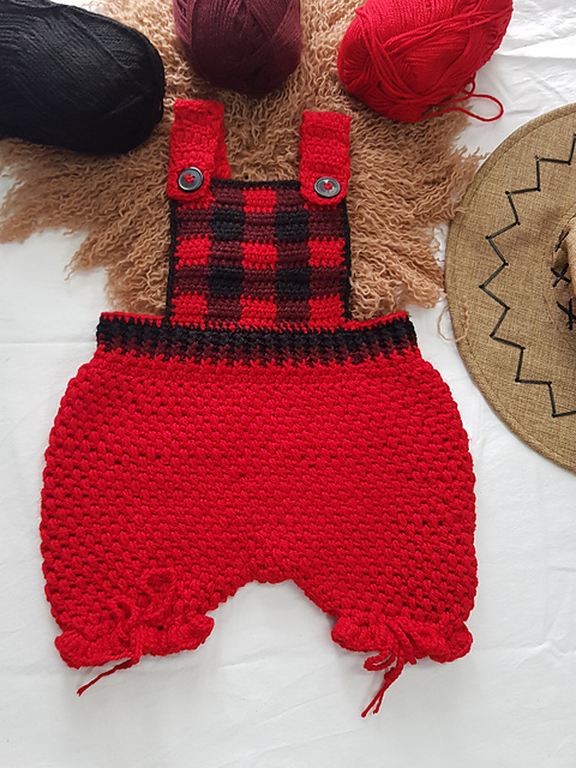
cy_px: 384
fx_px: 577
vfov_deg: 67.3
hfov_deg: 53.1
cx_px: 288
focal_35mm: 26
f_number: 1.7
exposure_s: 1/50
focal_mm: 4.3
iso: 125
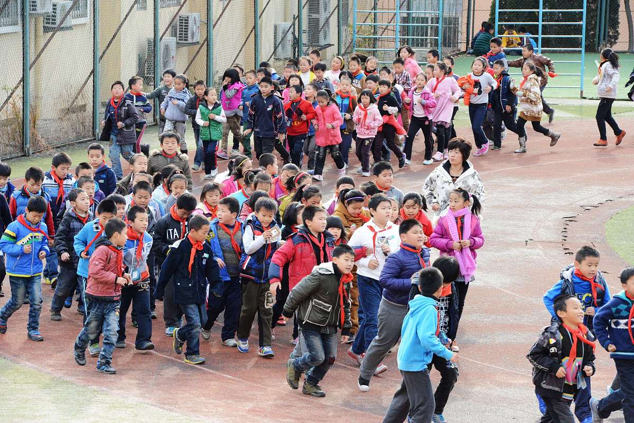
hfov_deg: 10.3
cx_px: 317
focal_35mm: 200
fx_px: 3523
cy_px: 212
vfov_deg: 6.9
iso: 4000
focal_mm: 200
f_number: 14
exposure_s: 1/800
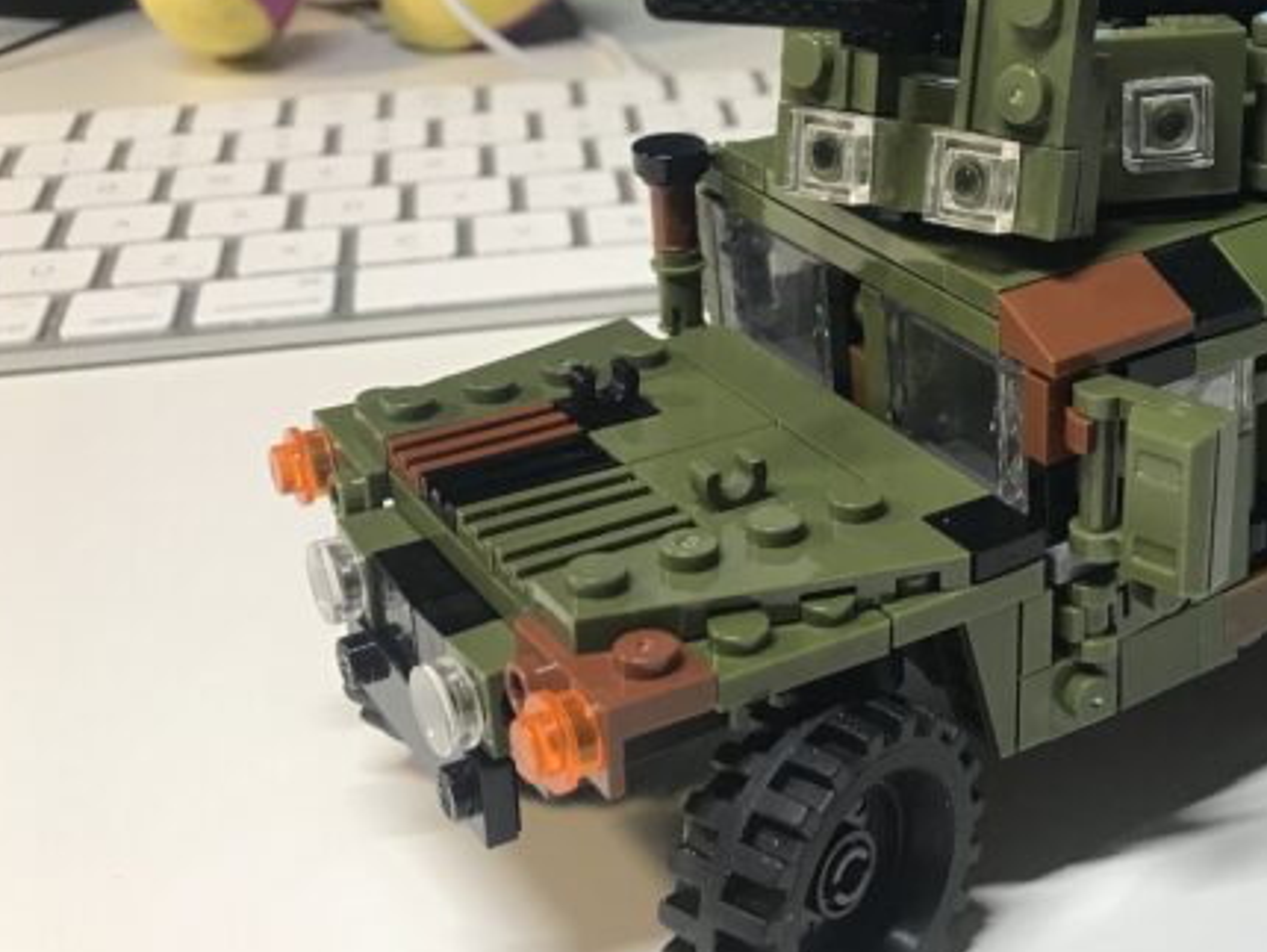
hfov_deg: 36.6
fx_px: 1831
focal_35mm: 50
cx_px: 1049
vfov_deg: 29.1
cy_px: 407
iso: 32
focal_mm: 3.99
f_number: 1.8
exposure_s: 1/33
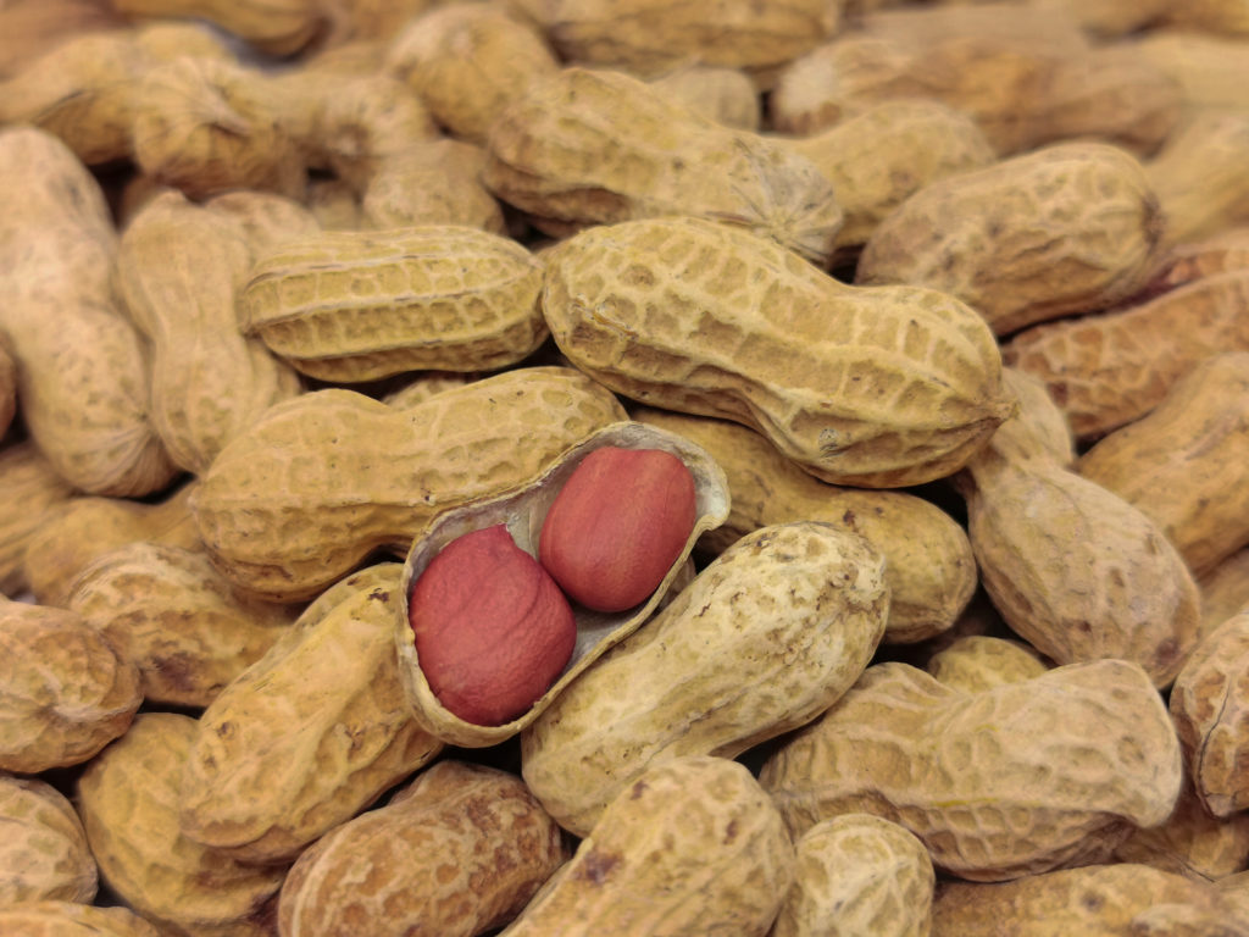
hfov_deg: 34.9
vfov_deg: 26.6
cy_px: 468
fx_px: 1984
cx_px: 624
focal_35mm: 55
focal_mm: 5.56
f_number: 1.6
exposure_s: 1/320
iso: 100
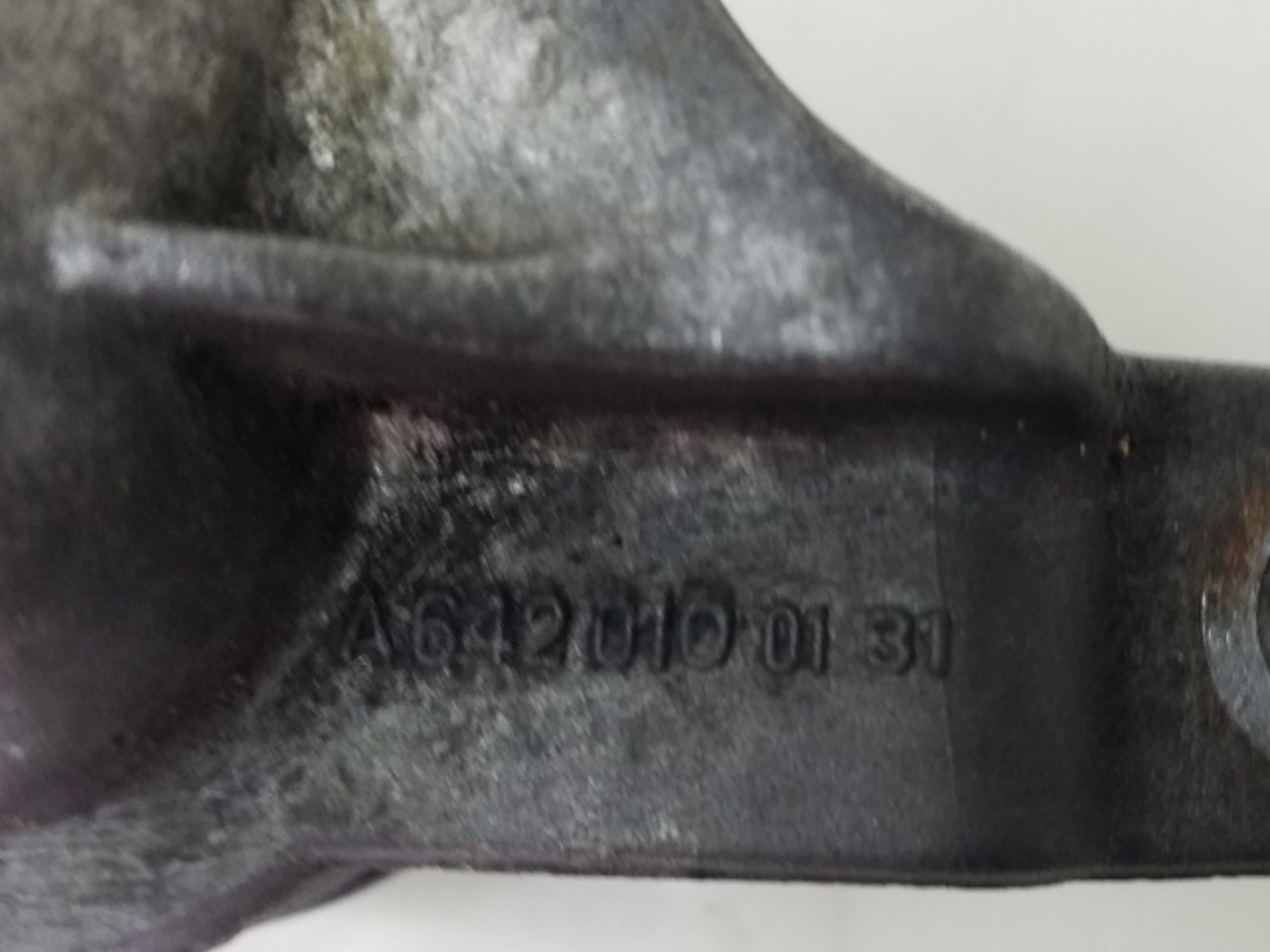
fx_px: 1577
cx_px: 812
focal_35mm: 43
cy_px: 591
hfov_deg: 43.4
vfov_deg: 33.4
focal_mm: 3.6
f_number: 1.9
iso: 250
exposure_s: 1/33
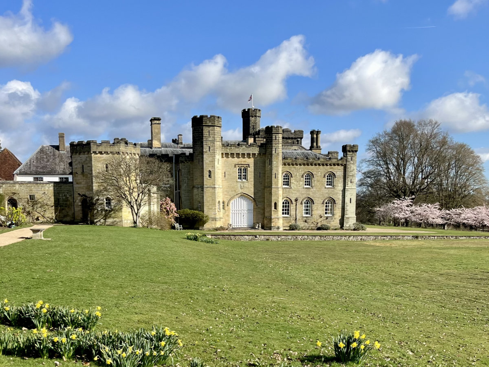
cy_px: 184
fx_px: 367
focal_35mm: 26
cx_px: 244
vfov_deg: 53.1
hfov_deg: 67.3
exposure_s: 1/2967
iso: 50
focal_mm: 5.1
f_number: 1.6
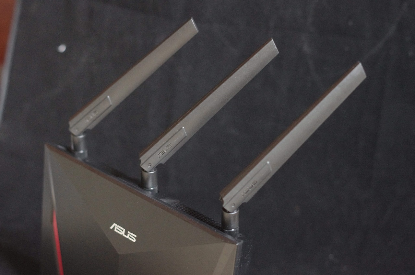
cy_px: 138
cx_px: 208
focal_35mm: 75
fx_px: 863
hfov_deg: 27.0
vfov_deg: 18.1
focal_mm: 50
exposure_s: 1/60
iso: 3200
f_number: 2.8
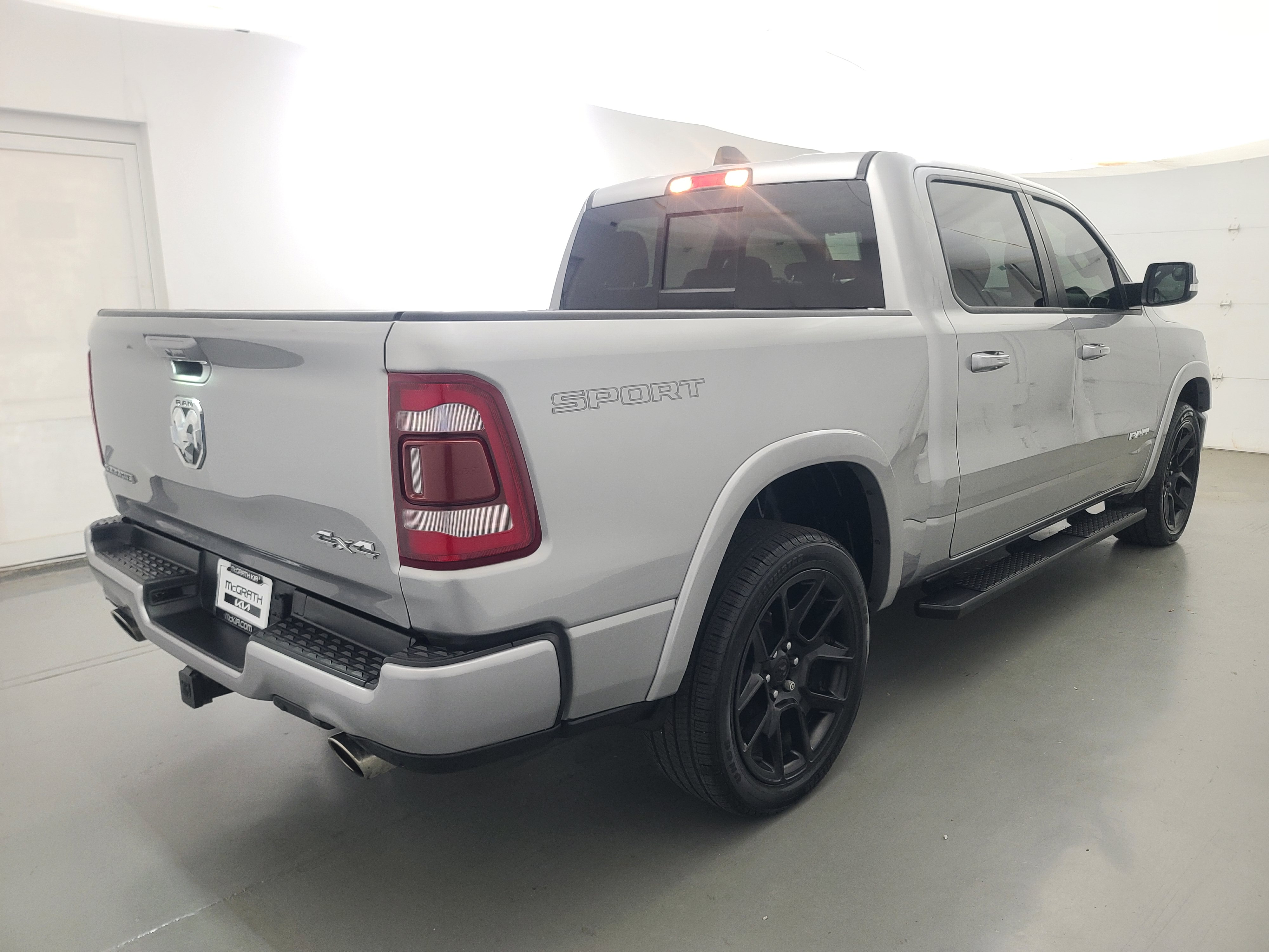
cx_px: 634
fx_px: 916
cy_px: 476
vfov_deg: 54.9
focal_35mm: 25
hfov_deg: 69.4
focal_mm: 7
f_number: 1.8
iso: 320
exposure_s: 1/40
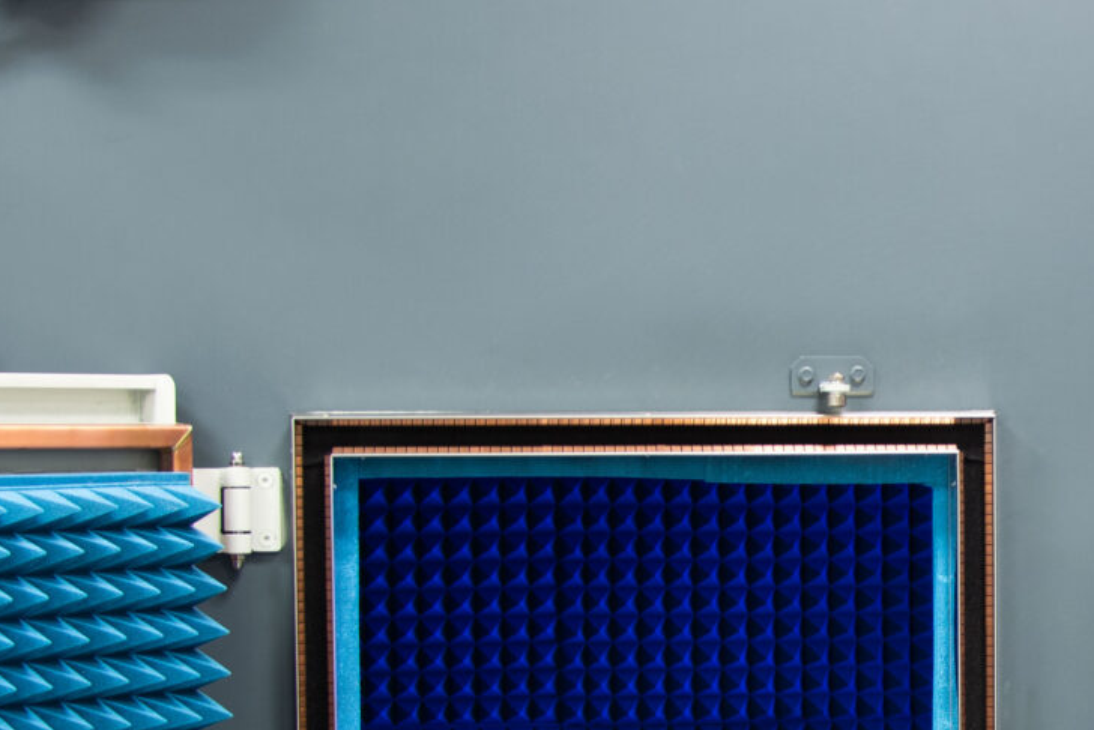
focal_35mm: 116
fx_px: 3526
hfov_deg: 17.3
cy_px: 656
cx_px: 1052
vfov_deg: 11.7
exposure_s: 1/2.5
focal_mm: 22
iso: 125
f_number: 3.8
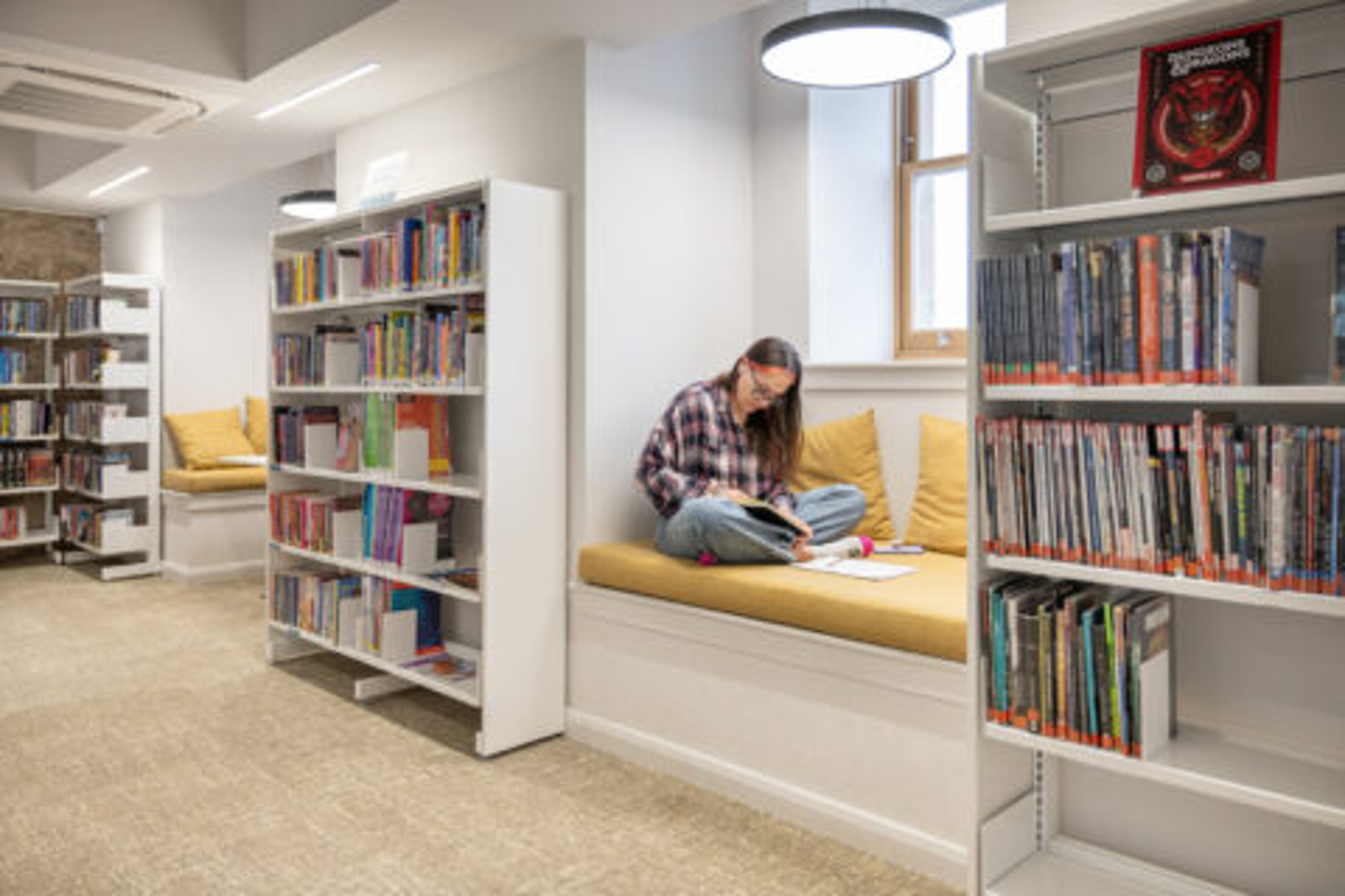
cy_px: 448
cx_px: 672
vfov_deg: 49.6
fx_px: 971
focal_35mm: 26
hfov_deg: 69.4
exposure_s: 1/250
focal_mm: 26
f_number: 4
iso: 800
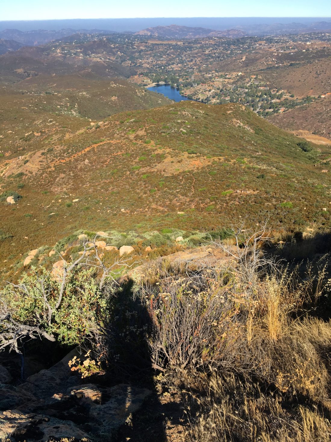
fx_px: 370
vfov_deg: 61.7
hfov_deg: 48.2
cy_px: 221
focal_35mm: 29
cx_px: 166
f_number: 2.2
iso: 25
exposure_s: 1/1115
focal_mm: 4.15
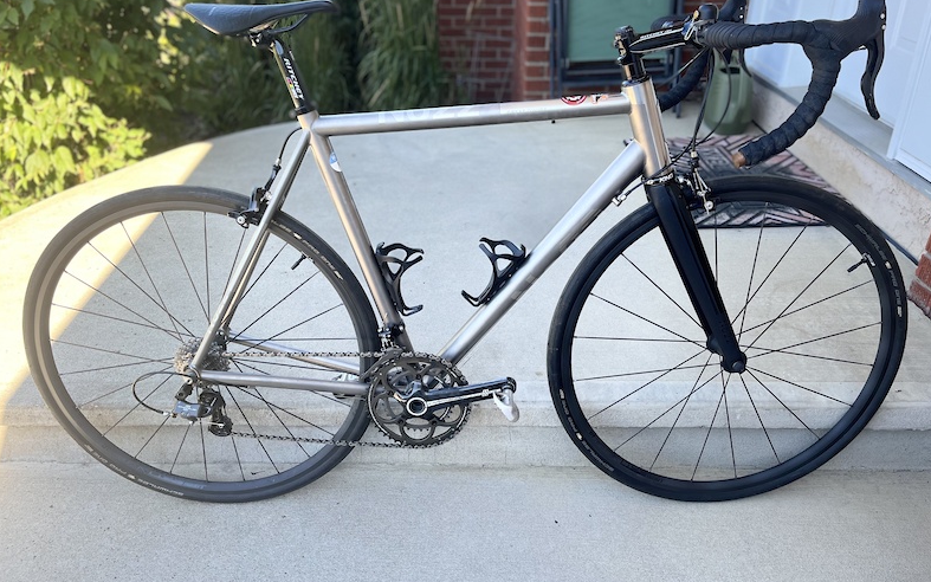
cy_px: 264
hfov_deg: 66.5
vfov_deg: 44.5
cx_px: 470
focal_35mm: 28
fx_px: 710
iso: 50
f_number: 1.6
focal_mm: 5.1
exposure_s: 1/286
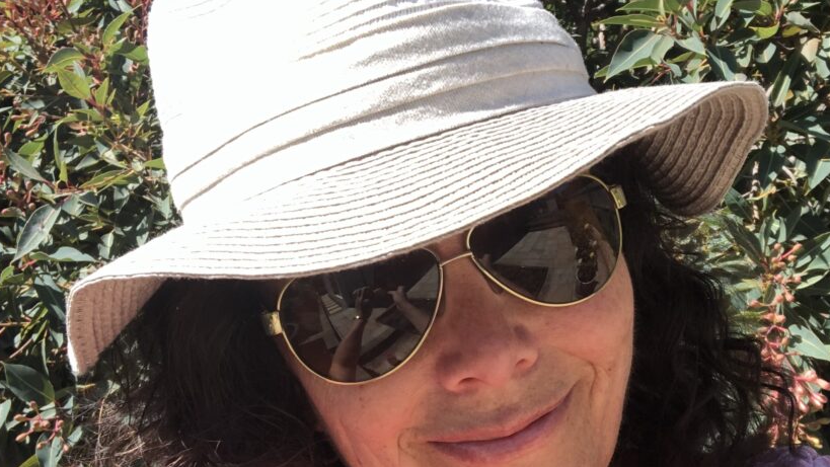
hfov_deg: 40.6
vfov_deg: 23.5
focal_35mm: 51
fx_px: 1123
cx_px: 446
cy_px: 217
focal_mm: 2.87
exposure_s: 1/430
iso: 20
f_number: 2.2
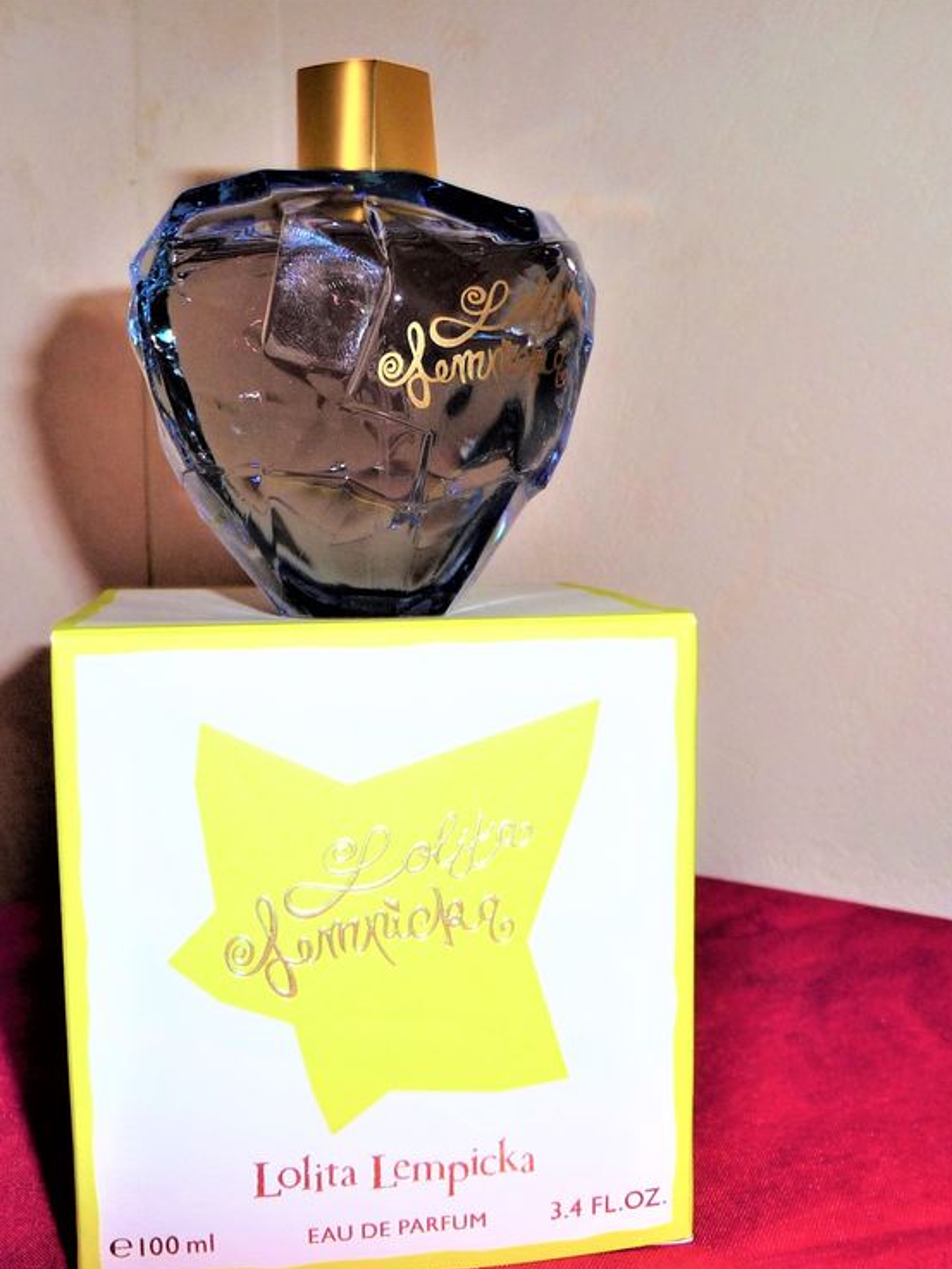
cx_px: 503
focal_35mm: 38
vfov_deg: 49.0
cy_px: 639
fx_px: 1393
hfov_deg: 37.7
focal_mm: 4.7
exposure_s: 1/30
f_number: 3.3
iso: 100
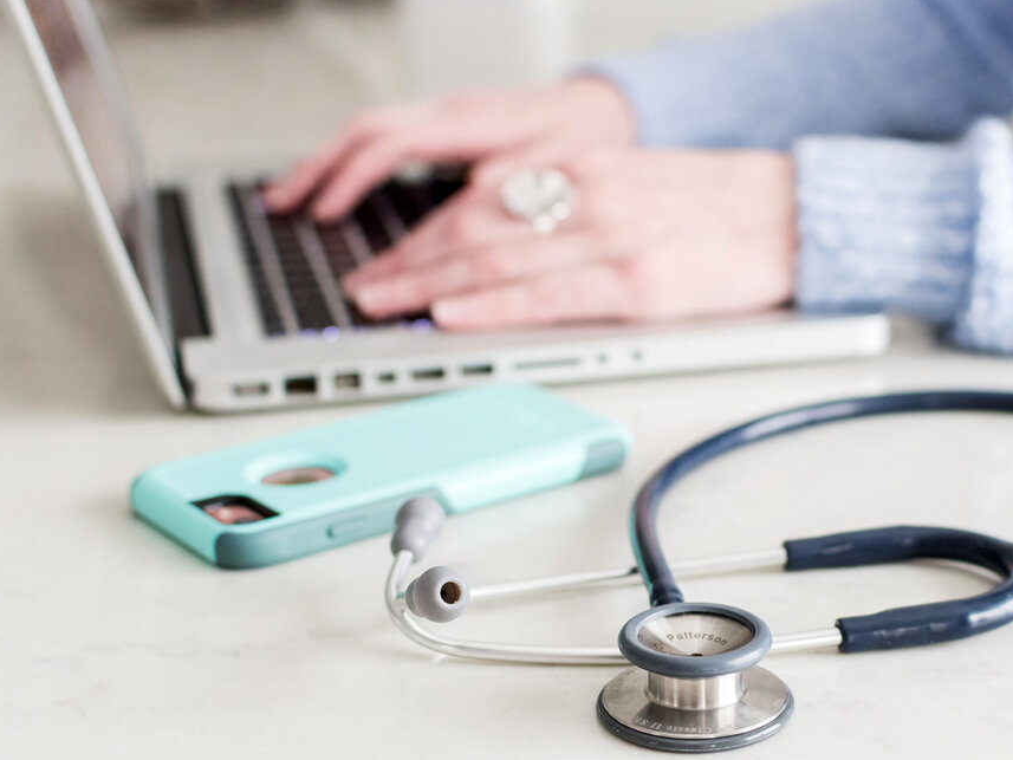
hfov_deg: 27.3
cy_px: 366
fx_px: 2068
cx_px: 684
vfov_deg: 20.8
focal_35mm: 71
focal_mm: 35
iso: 1000
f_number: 2.8
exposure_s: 1/100
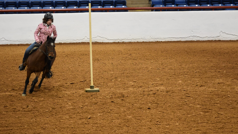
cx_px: 119
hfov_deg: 18.5
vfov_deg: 10.4
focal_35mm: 116
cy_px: 81
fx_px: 732
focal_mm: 68
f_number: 4.2
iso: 2000
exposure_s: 1/250
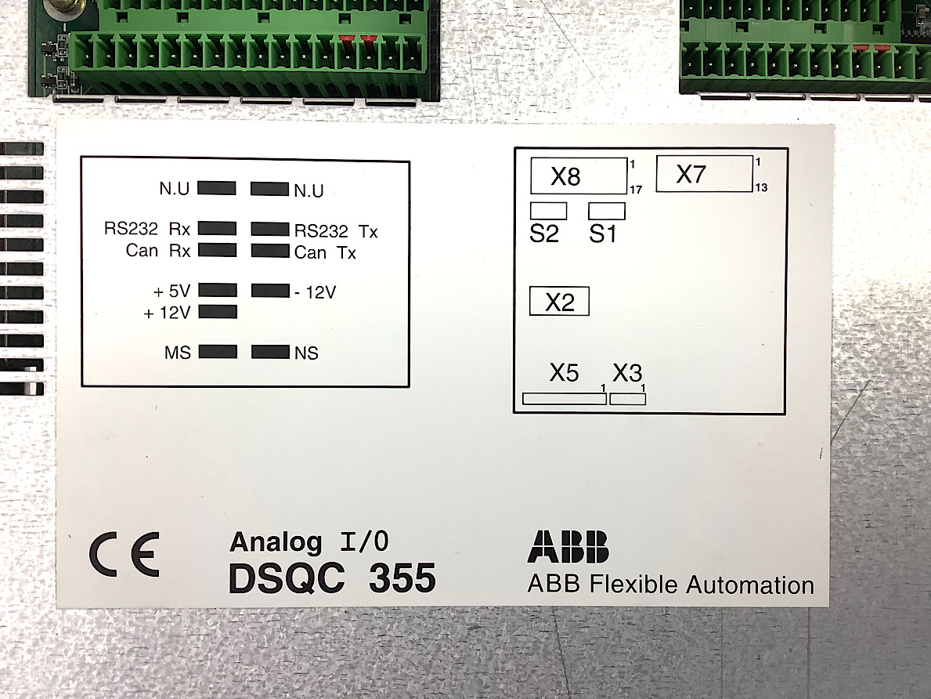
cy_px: 350
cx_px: 466
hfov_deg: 58.3
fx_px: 834
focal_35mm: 31
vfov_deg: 45.4
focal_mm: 3.3
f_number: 2.4
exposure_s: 1/100
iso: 80
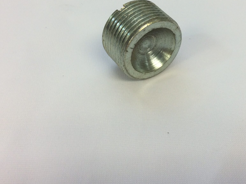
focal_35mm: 53
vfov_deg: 27.2
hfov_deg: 36.0
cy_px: 54
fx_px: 376
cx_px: 158
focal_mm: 3.3
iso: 40
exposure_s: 1/40
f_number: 2.4
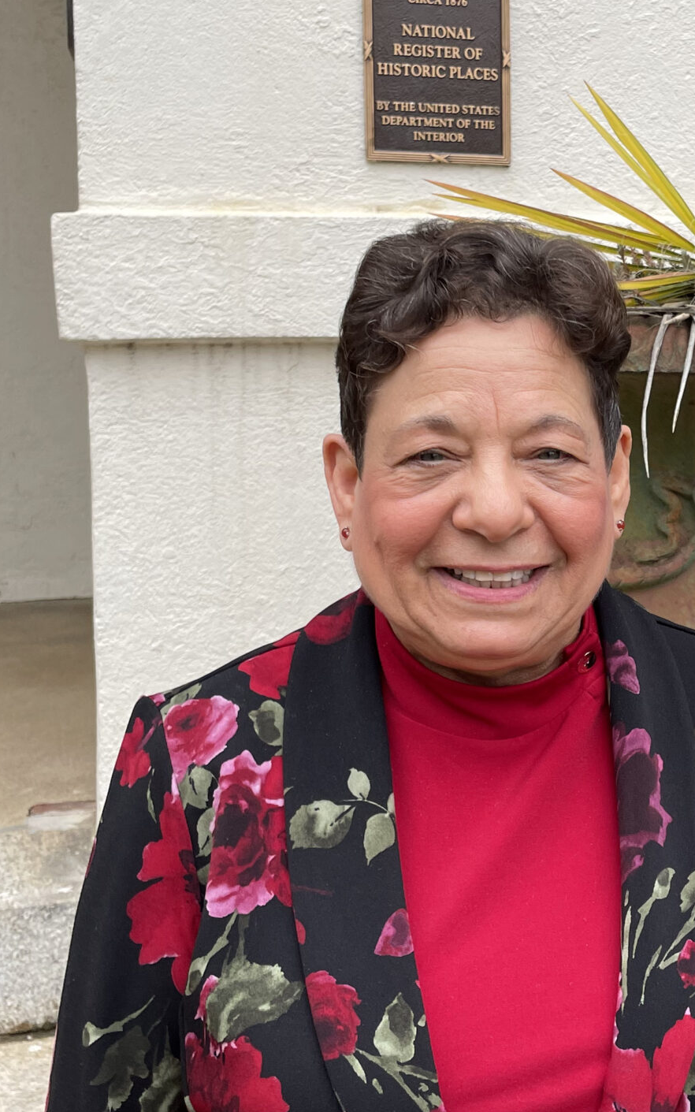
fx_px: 1515
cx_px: 608
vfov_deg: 40.1
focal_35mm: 50
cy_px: 452
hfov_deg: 25.1
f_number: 1.6
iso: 32
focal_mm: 4.2
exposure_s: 1/558
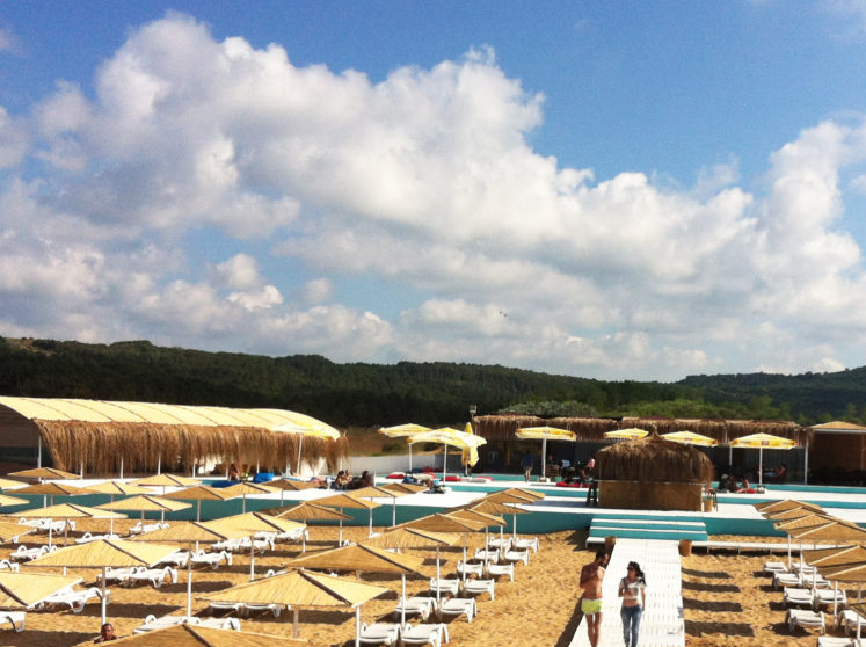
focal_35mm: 60
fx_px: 1499
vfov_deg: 24.2
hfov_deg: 32.1
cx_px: 547
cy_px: 446
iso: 80
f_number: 2.8
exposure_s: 1/3016
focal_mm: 3.85
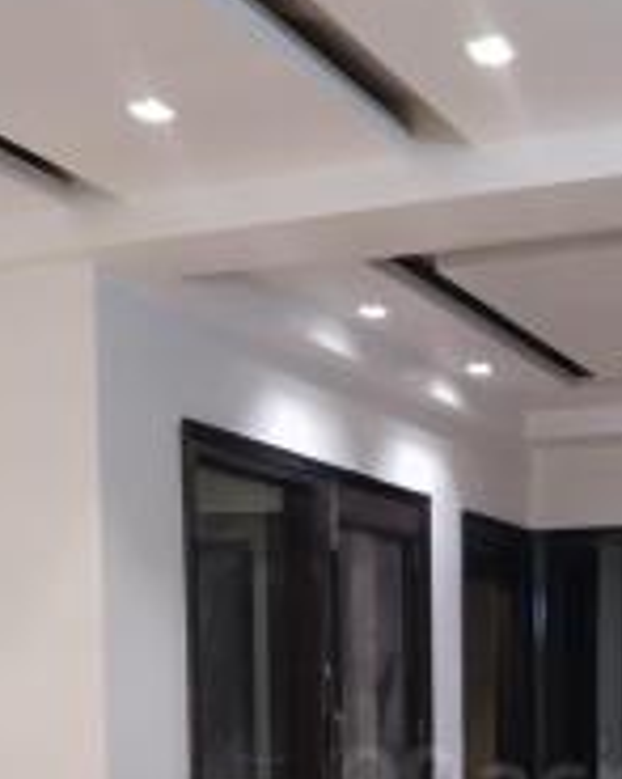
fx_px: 1175
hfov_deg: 28.6
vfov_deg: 33.4
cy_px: 787
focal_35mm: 51
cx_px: 546
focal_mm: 4.1
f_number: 1.7
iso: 640
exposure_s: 1/50
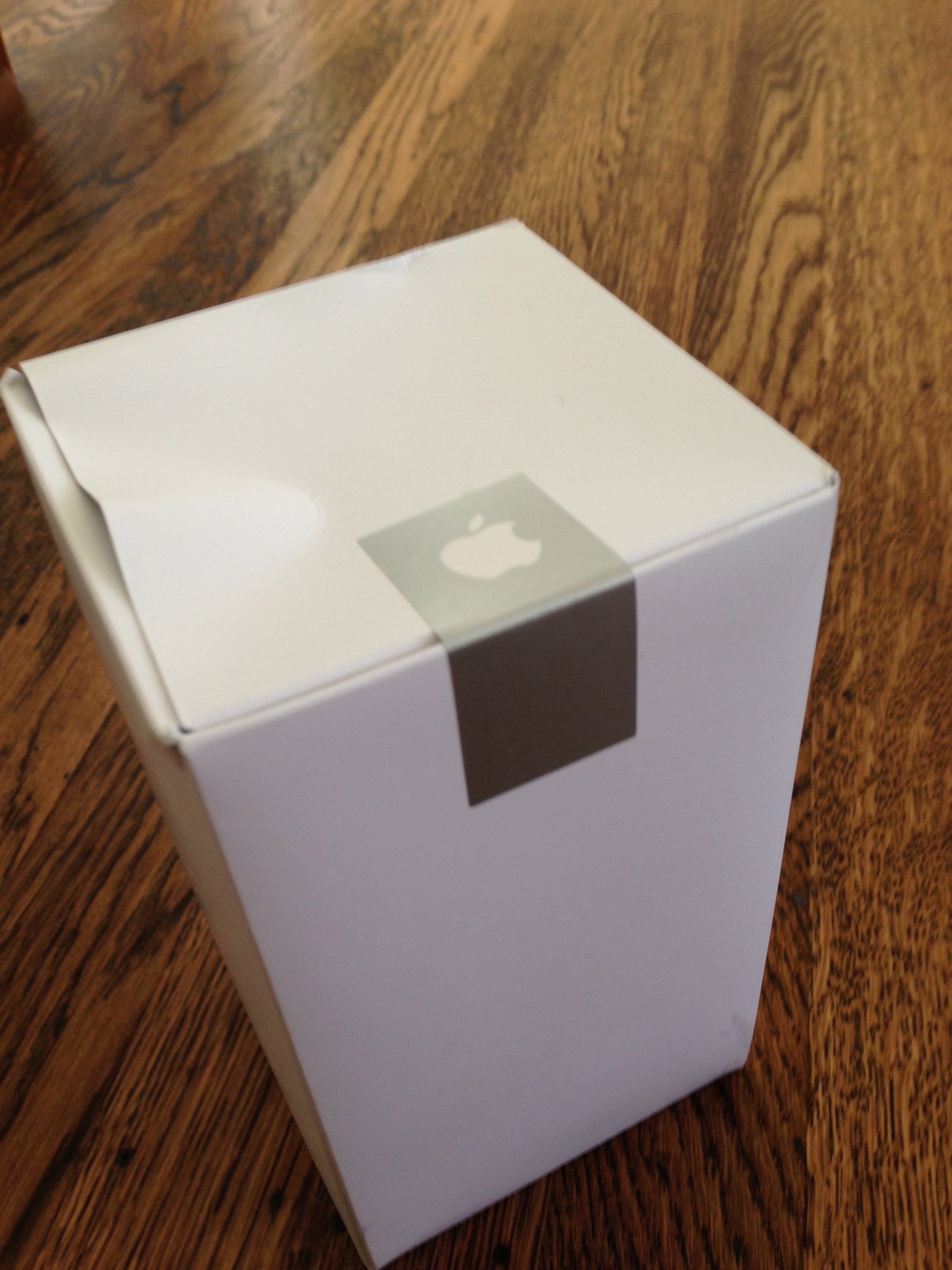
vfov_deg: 55.4
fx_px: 1210
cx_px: 476
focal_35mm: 33
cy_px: 635
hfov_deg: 42.9
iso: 50
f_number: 2.4
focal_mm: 4.13
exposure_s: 1/20
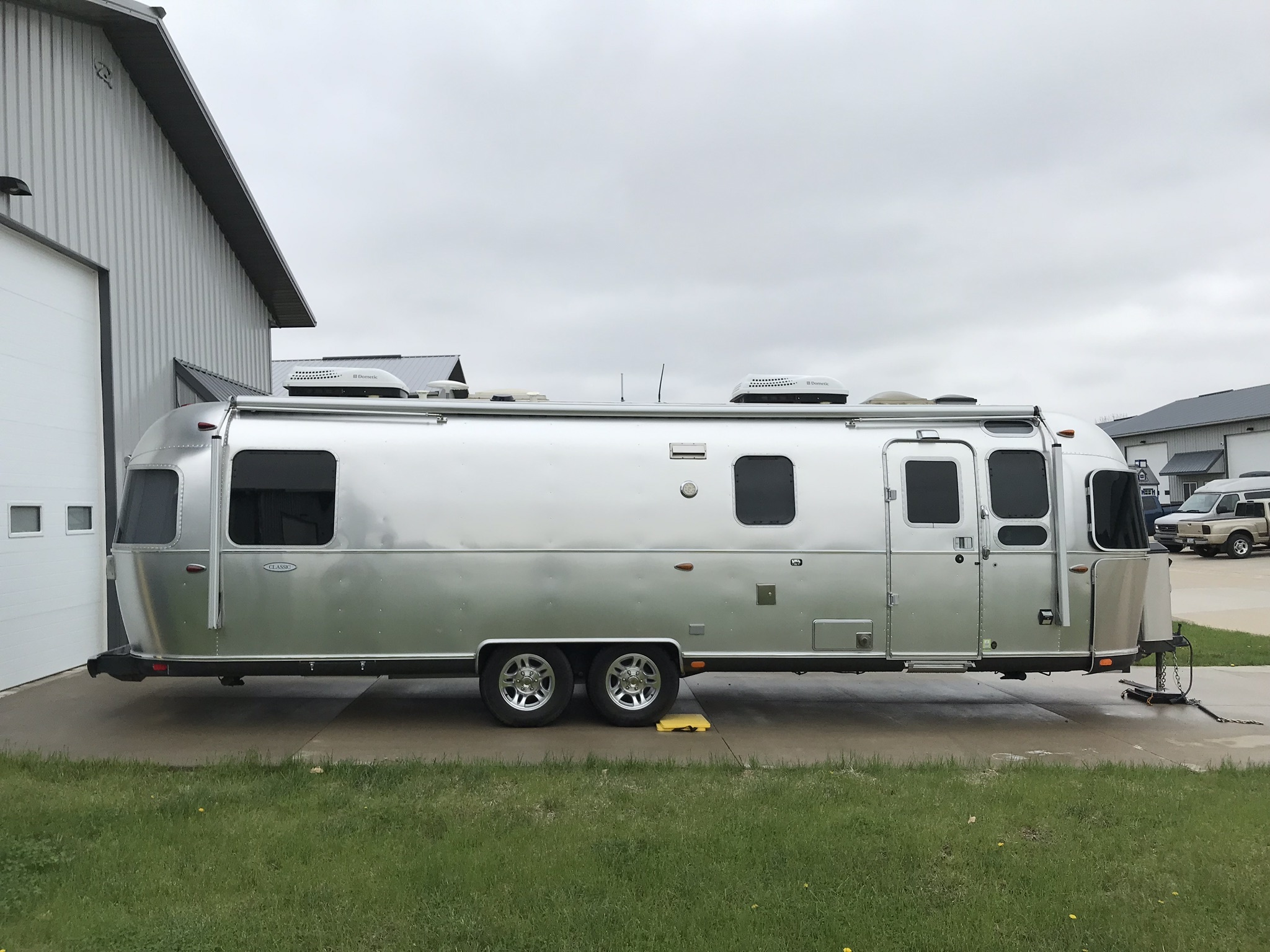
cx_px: 635
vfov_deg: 49.7
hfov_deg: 63.4
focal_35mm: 28
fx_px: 1027
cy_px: 476
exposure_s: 1/1429
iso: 20
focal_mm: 3.99
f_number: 1.8
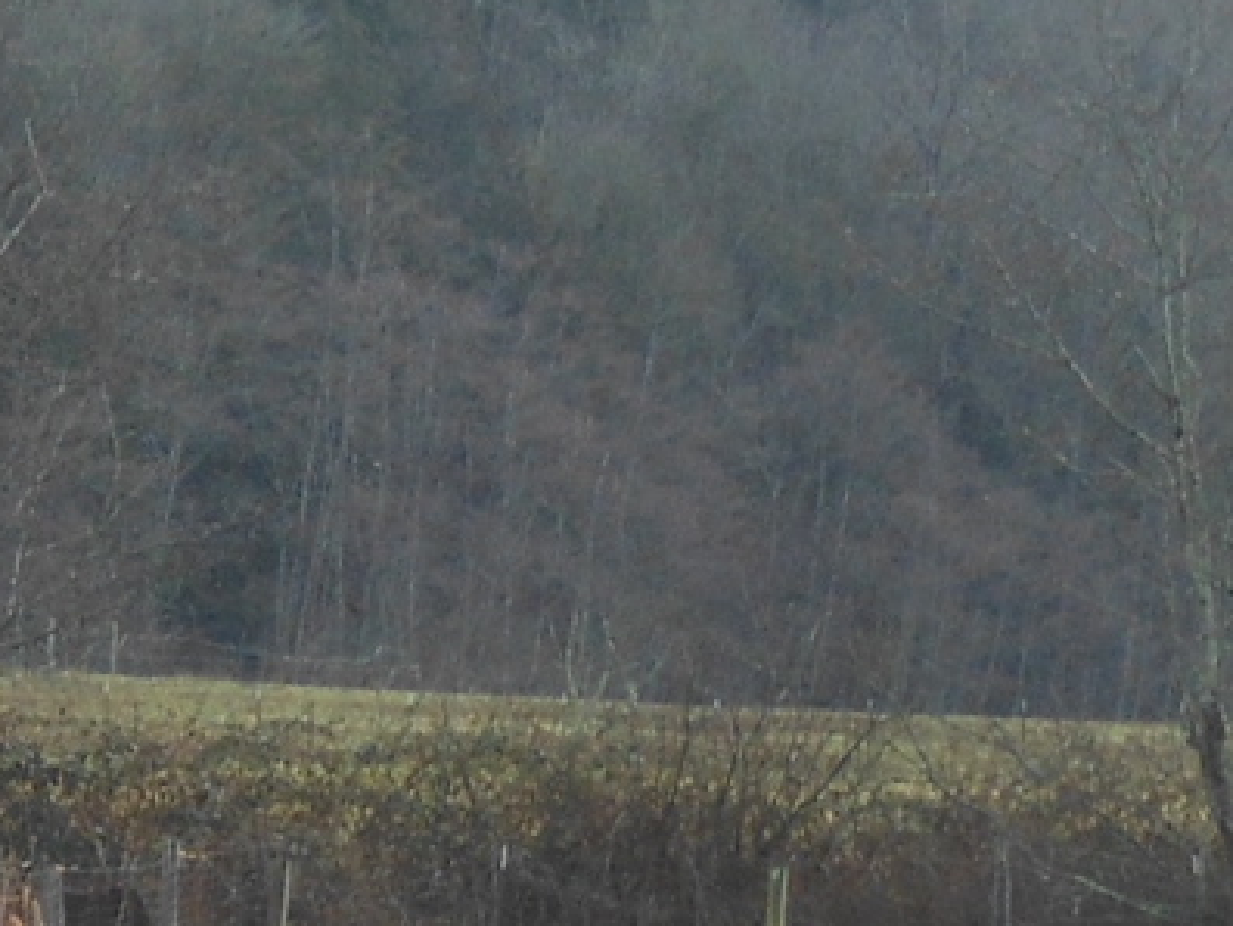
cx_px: -1348
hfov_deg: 5.1
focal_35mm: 383
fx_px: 13646
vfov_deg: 3.9
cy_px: 631
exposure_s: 1/125
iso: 80
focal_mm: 13.6
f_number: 4.4
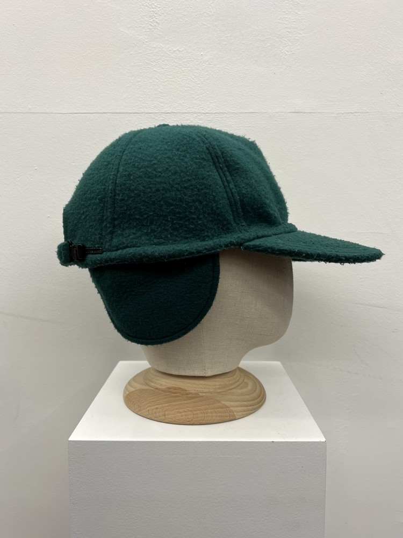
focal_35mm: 26
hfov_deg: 53.1
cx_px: 202
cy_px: 269
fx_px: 404
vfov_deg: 67.3
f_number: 1.5
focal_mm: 5.7
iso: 40
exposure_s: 1/120
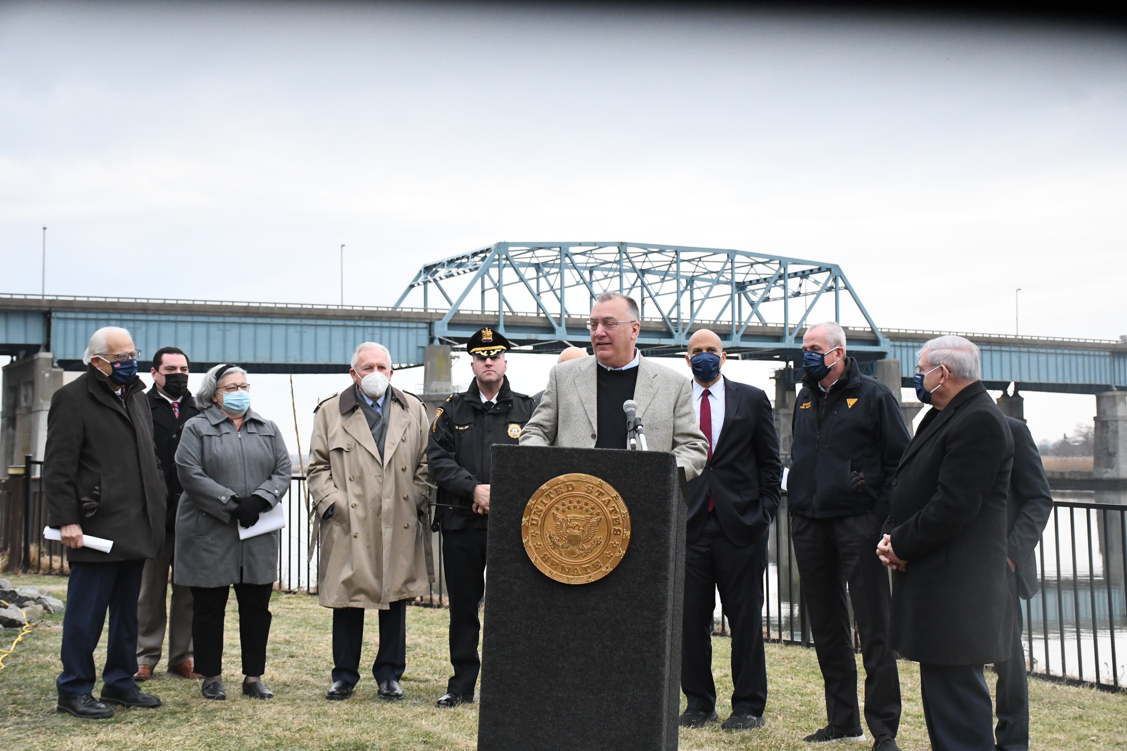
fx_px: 1596
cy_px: 376
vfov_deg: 26.5
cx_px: 564
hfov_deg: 38.9
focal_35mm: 51
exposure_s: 1/5000
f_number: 4.2
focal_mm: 34
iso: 3600
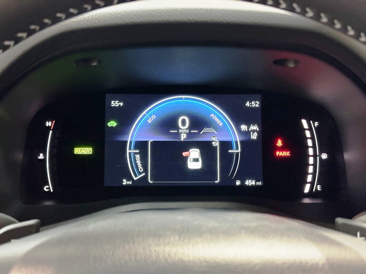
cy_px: 137
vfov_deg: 30.3
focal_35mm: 48
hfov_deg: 39.7
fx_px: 508
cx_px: 183
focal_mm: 6.86
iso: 640
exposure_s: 1/24
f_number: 1.78
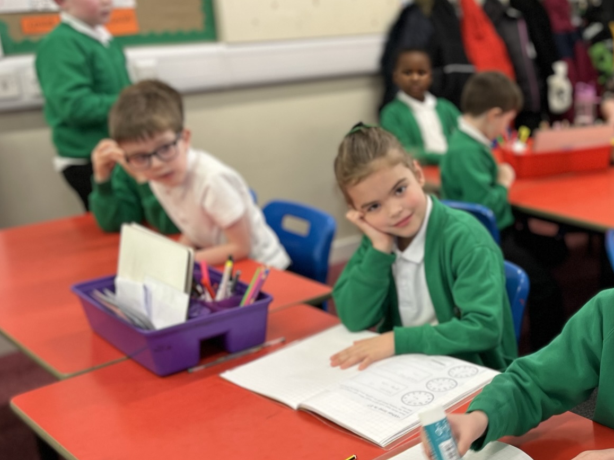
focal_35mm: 46
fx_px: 816
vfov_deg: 31.4
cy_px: 273
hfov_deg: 39.3
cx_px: 508
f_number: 1.6
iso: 100
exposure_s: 1/60
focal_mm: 5.1
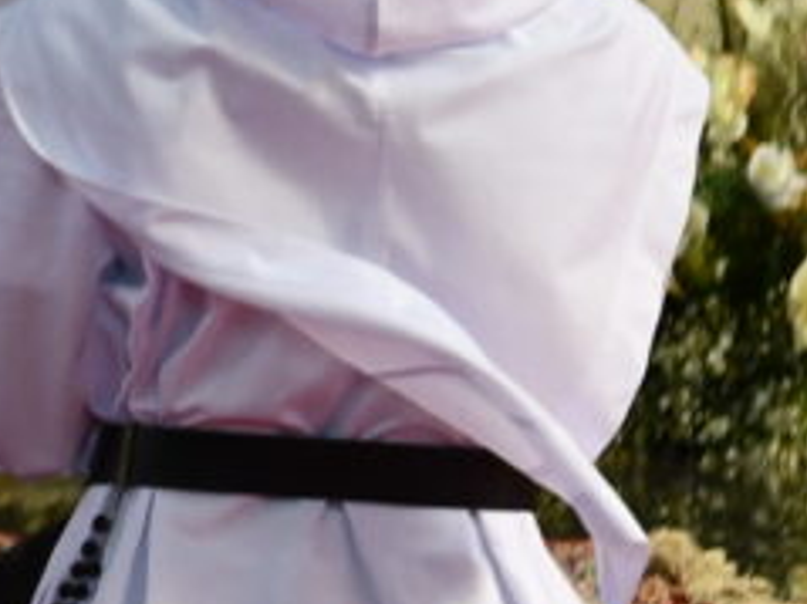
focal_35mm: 1205
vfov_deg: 1.2
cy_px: -263
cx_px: -918
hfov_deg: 1.6
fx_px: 28078
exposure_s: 1/320
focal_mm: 130
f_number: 4.5
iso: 640
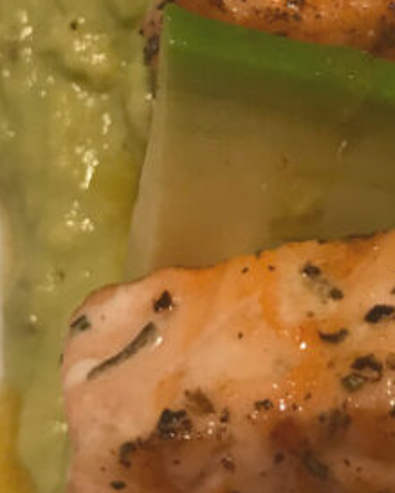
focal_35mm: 100
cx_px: 357
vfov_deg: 18.7
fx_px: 1459
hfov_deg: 15.2
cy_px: 14
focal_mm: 3.99
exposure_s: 1/17
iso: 40
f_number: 1.8
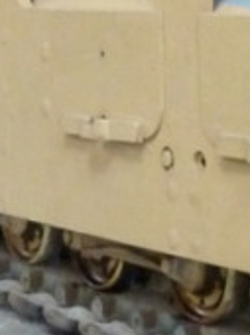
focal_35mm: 151
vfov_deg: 12.4
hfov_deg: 8.7
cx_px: 650
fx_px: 1458
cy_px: -179
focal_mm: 4.1
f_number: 3.3
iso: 400
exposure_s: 1/15
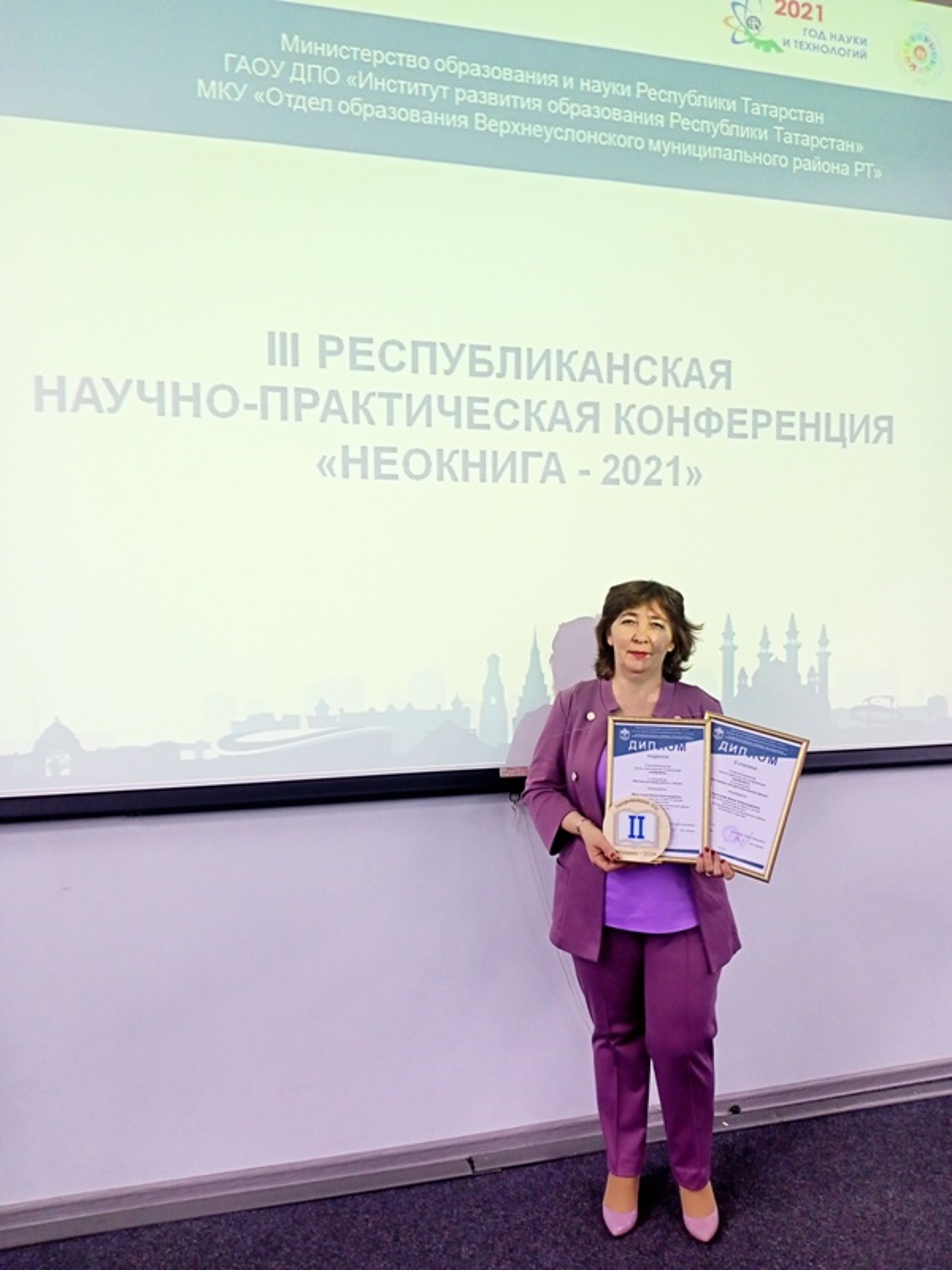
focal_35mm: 28
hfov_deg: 49.7
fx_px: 1027
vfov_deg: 63.4
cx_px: 476
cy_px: 635
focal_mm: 4.05
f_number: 1.8
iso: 172
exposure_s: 1/33.3
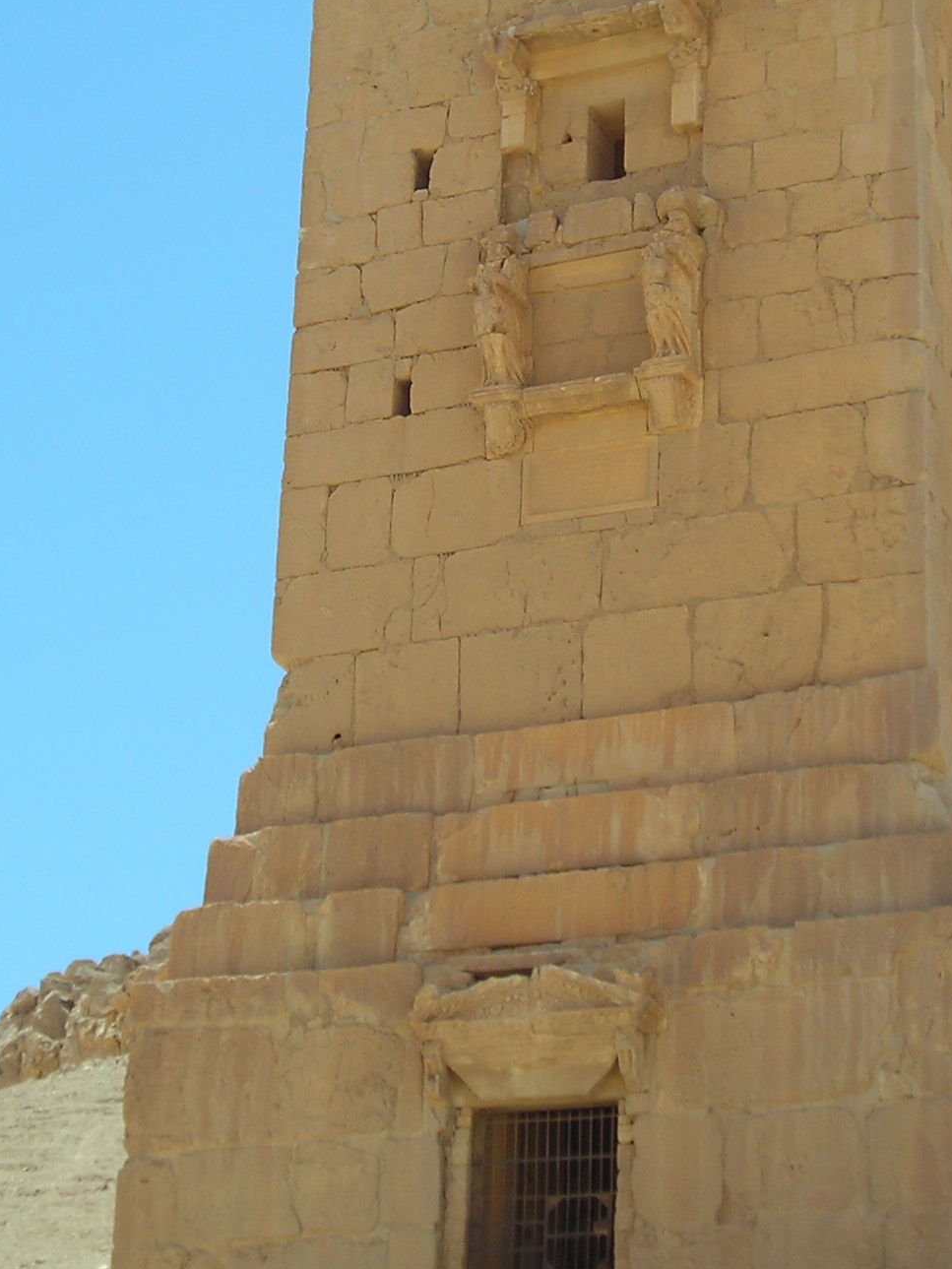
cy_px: 435
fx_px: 3043
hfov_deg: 17.8
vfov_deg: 23.5
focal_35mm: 83
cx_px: 532
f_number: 6.4
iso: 50
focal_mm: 6.3
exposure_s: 1/186
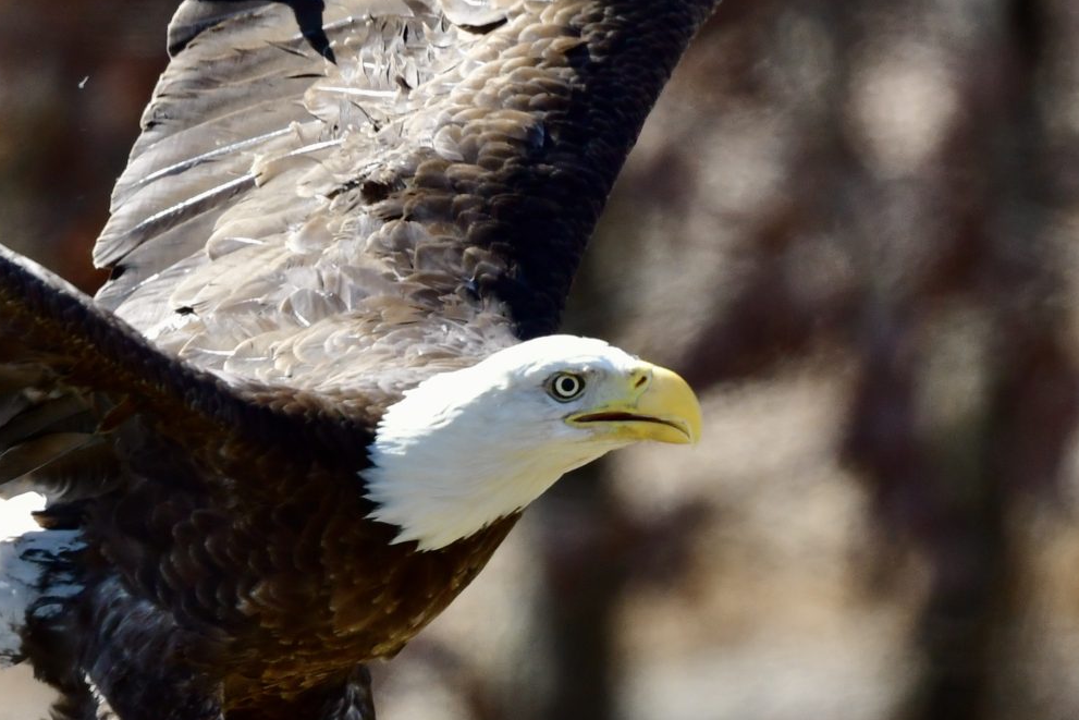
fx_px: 58091
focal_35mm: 1938
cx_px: 548
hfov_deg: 1.1
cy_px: 421
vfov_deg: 0.7
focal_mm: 500
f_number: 5.6
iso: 720
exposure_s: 1/2500
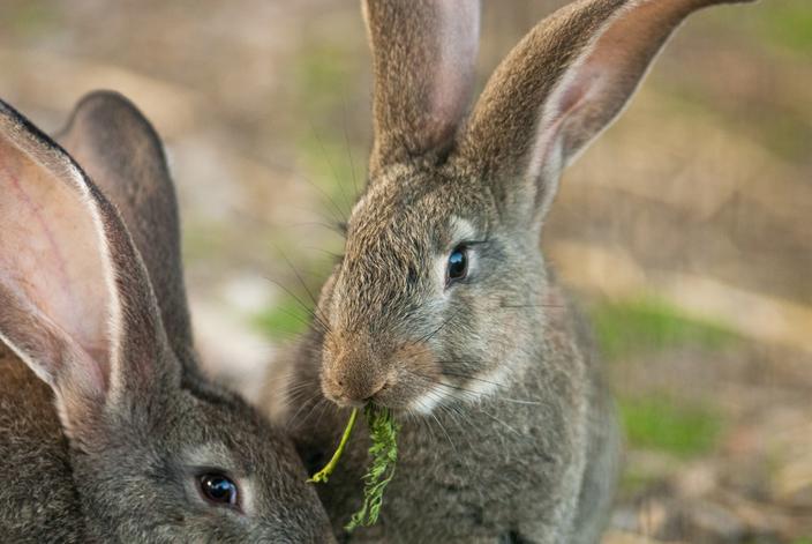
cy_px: 272
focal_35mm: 168
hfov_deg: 12.2
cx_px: 406
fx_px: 3793
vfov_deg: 8.2
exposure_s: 1/500
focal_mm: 112
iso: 400
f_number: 2.8
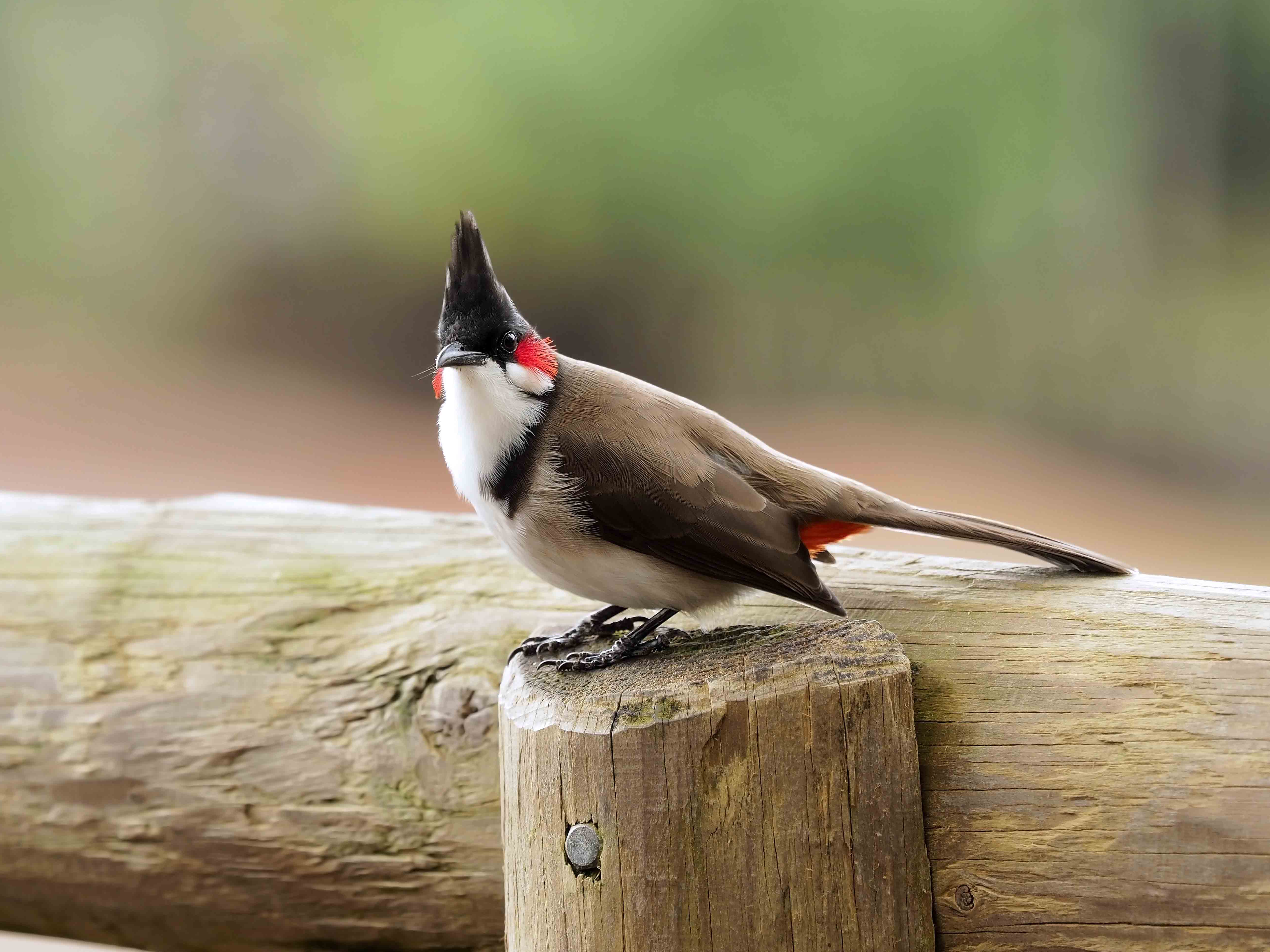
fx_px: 15482
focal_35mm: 422
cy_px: 476
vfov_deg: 3.5
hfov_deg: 4.7
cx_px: 635
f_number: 5
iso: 640
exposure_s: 1/160
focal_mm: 210
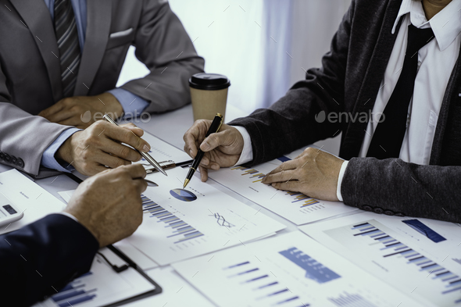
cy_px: 154
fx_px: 896
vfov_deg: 19.4
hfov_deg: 28.9
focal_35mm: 70
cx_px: 230
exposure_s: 1/100
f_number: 3.2
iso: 125
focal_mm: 70
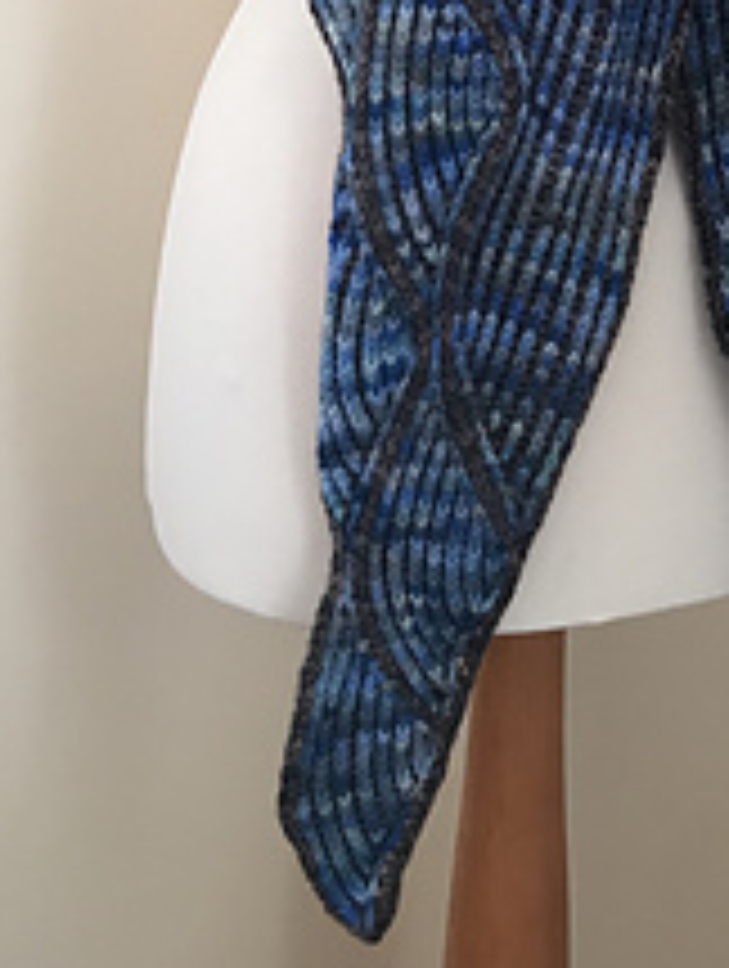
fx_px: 1820
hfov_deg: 22.3
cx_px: 601
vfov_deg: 27.3
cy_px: -99
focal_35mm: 65
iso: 40
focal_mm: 3.99
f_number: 1.8
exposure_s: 1/25
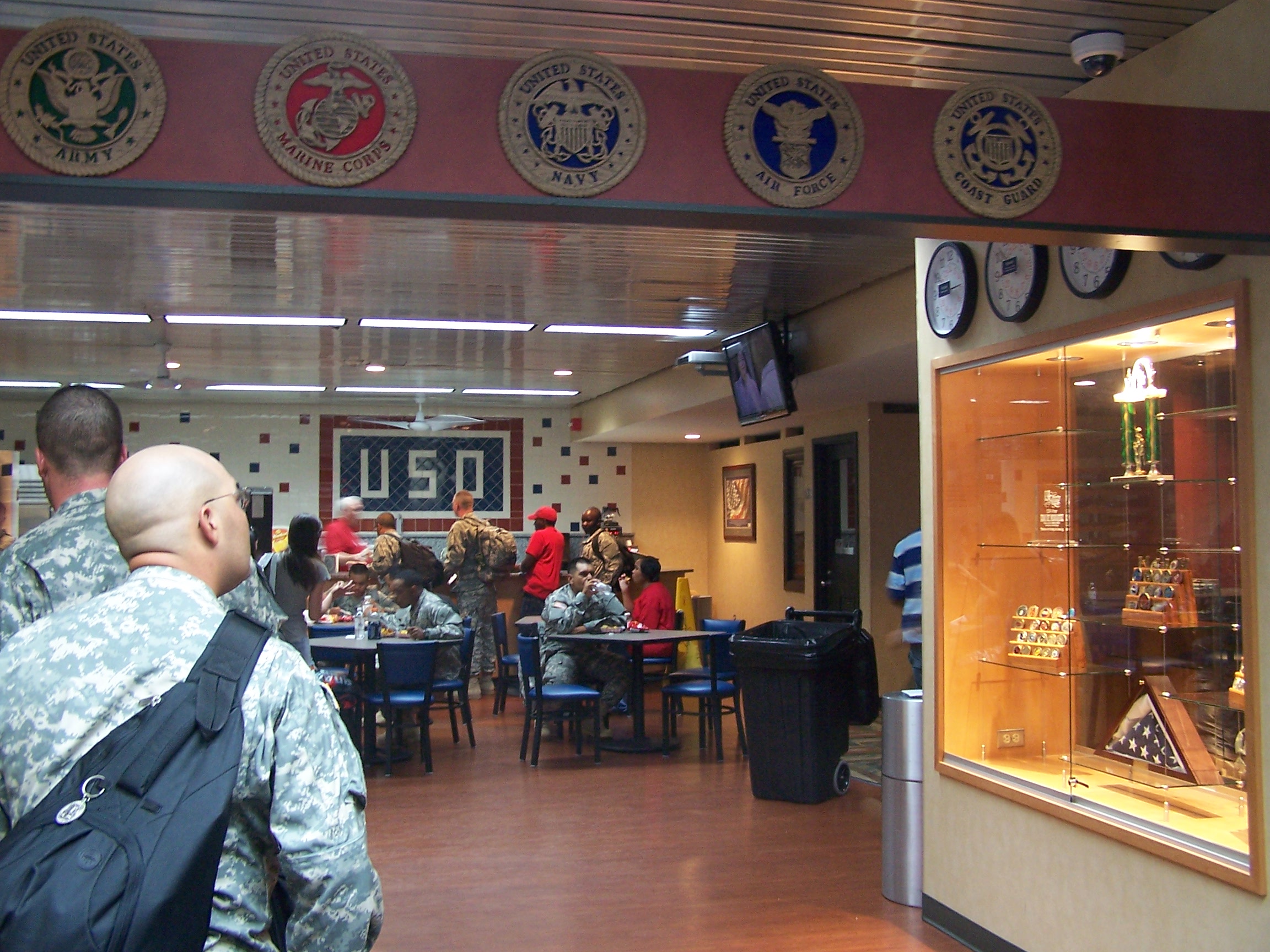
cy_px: 476
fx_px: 1394
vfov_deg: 37.7
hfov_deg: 49.0
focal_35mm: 38
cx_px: 635
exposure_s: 1/8
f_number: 2.8
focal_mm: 6.3
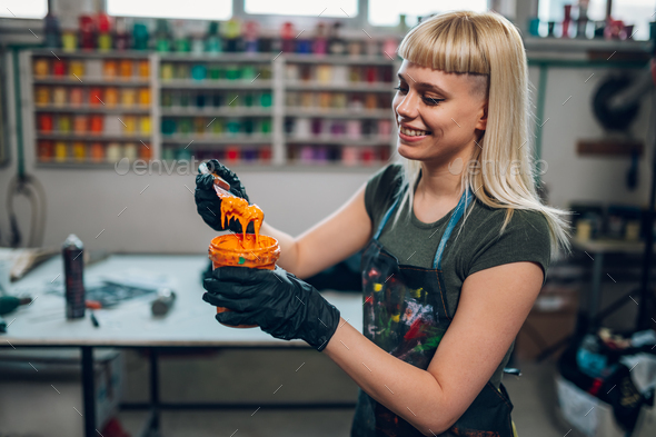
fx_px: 638
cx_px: 328
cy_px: 218
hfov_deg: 54.4
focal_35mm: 35
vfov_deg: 37.8
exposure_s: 1/400
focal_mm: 35
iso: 200
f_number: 1.4
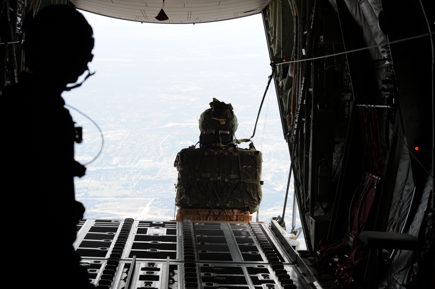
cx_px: 218
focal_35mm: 86
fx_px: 1038
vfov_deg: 15.9
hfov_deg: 23.7
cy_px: 144
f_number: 8
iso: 200
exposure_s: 1/200
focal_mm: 86
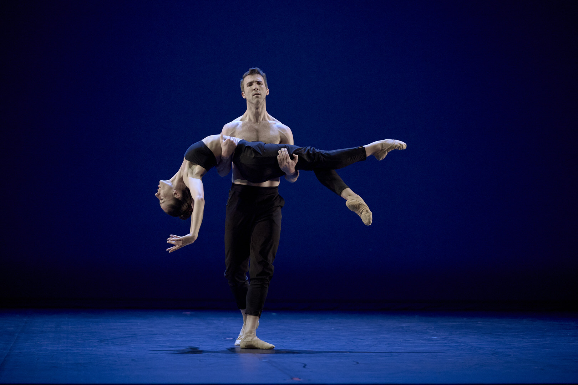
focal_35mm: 144
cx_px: 289
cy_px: 192
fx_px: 2312
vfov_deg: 9.5
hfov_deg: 14.3
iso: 12800
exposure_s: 1/320
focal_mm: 144
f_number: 2.8
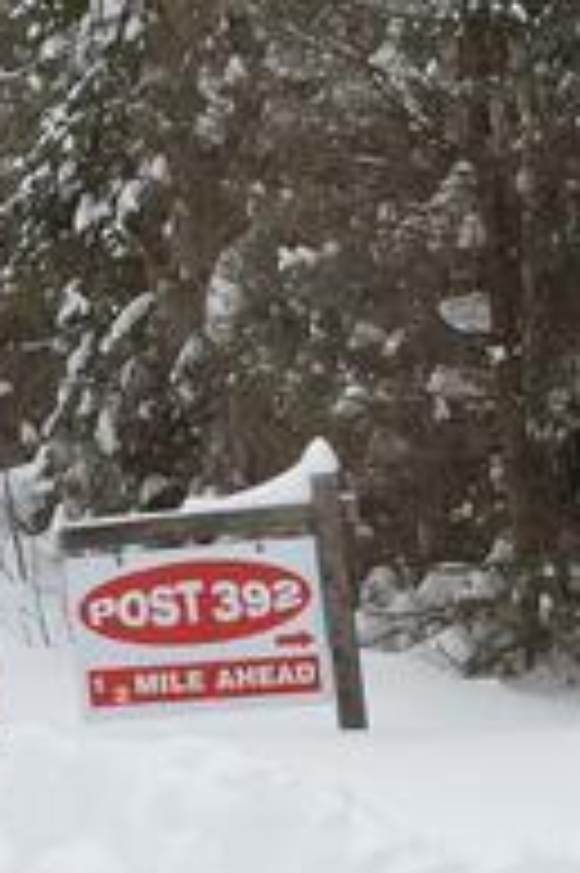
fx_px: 2784
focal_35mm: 115
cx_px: 310
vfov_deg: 17.7
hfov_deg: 11.9
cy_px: 601
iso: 32
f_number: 2.2
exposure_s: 1/1522
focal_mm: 4.15
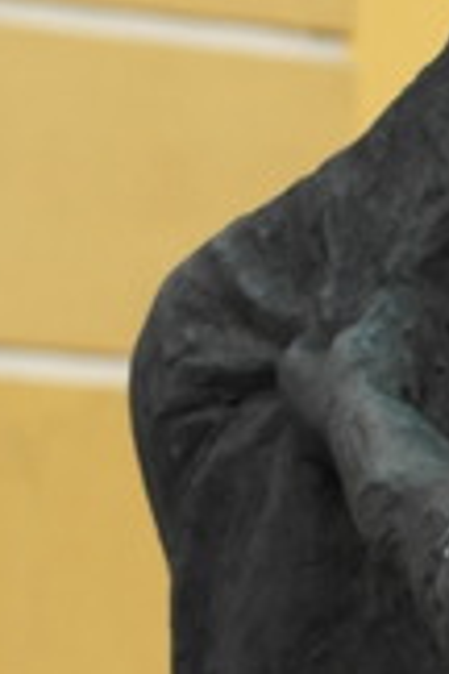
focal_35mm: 290
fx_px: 5425
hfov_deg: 4.6
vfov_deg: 7.1
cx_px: 1179
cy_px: 196
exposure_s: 1/100
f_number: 4.5
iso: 400
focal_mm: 30
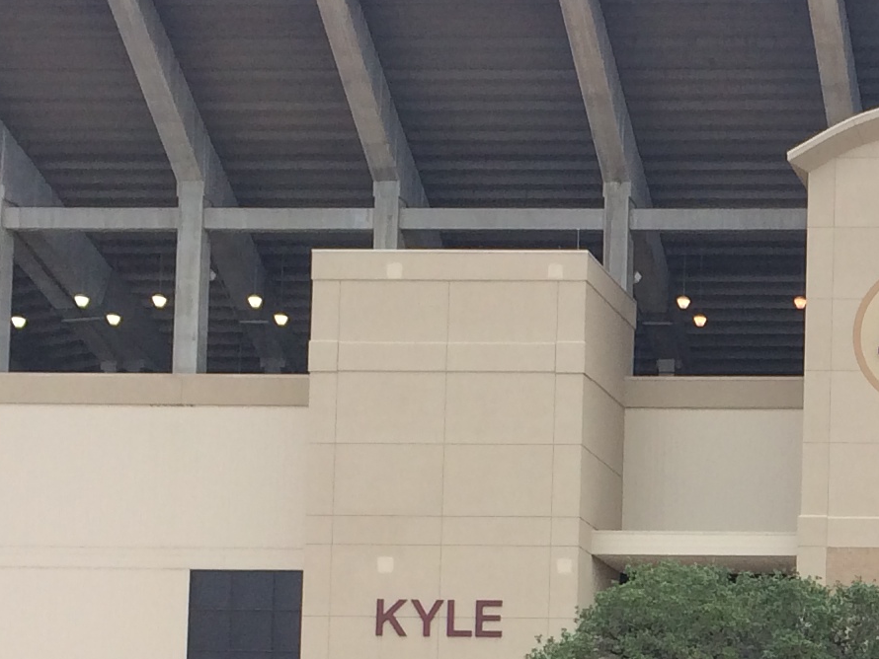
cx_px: 1103
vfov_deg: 13.1
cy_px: 832
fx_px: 2794
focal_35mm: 110
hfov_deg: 17.0
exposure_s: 1/1244
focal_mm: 4.12
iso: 32
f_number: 2.2
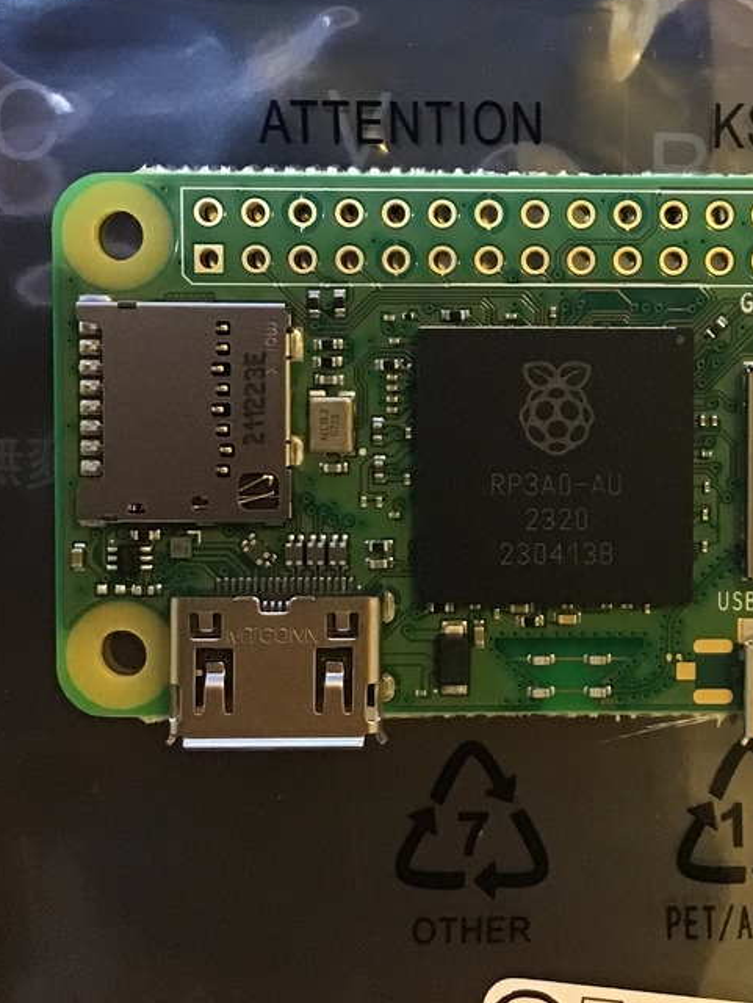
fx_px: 1682
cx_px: 647
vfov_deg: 33.0
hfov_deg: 24.7
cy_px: 365
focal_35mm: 58
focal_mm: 3.3
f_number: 2.4
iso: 200
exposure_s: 1/15
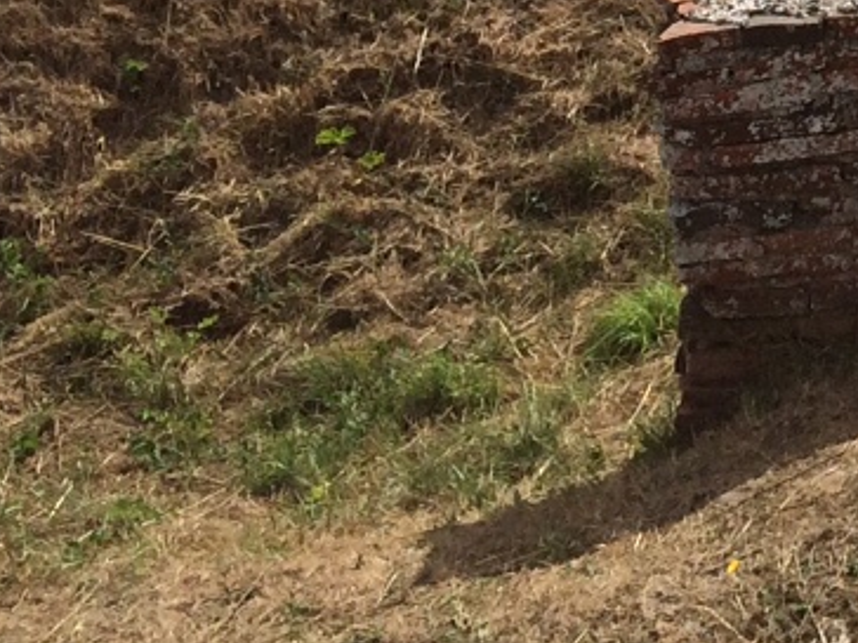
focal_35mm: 130
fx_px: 3222
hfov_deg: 13.5
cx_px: 1584
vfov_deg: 10.5
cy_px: -650
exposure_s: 1/4115
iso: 32
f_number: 2.2
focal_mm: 4.15
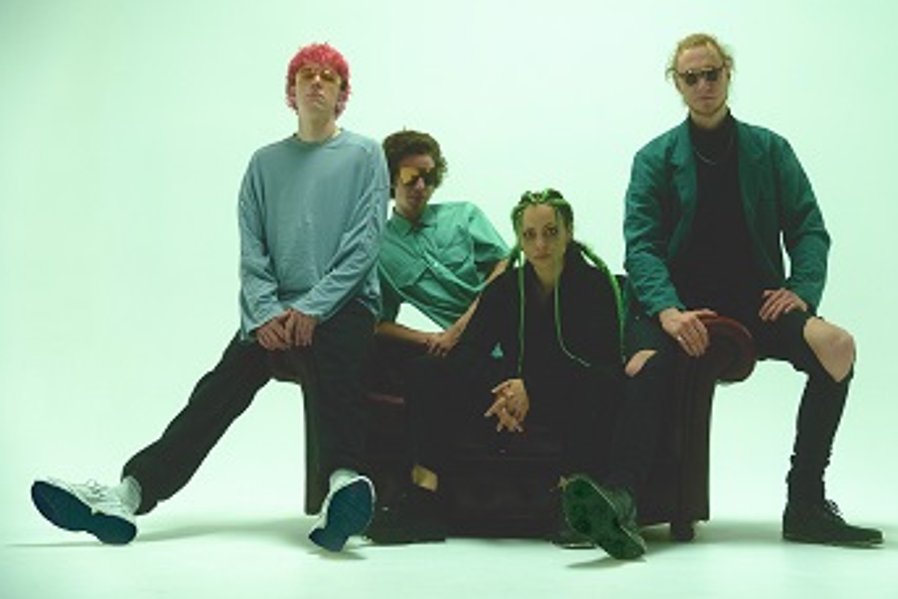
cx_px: 508
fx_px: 1231
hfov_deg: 40.0
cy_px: 268
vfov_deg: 27.3
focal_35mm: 49
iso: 12800
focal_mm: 42.3
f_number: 2.8
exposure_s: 1/200
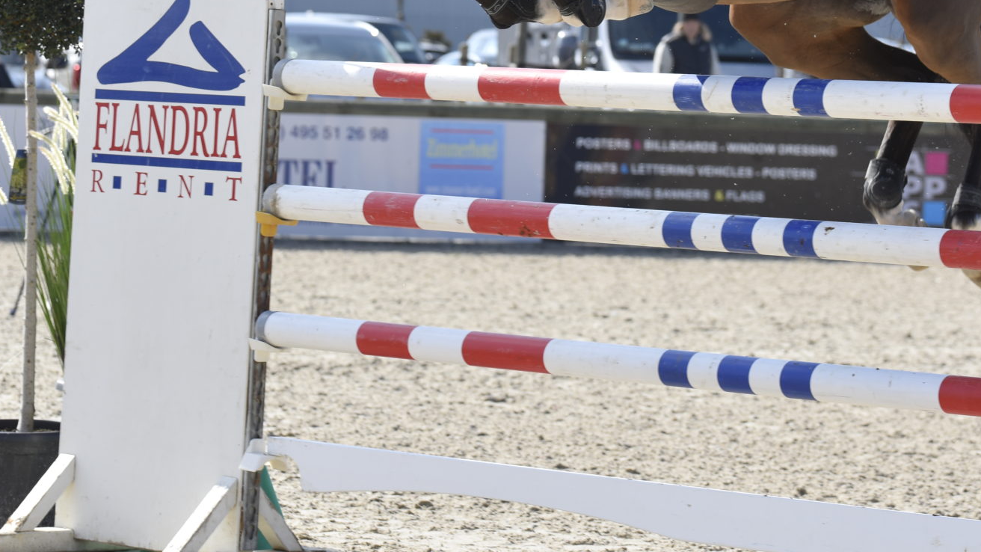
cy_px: -77
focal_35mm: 184
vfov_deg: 6.6
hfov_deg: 11.7
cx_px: 545
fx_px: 4786
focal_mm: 90
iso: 100
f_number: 4.5
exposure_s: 1/800
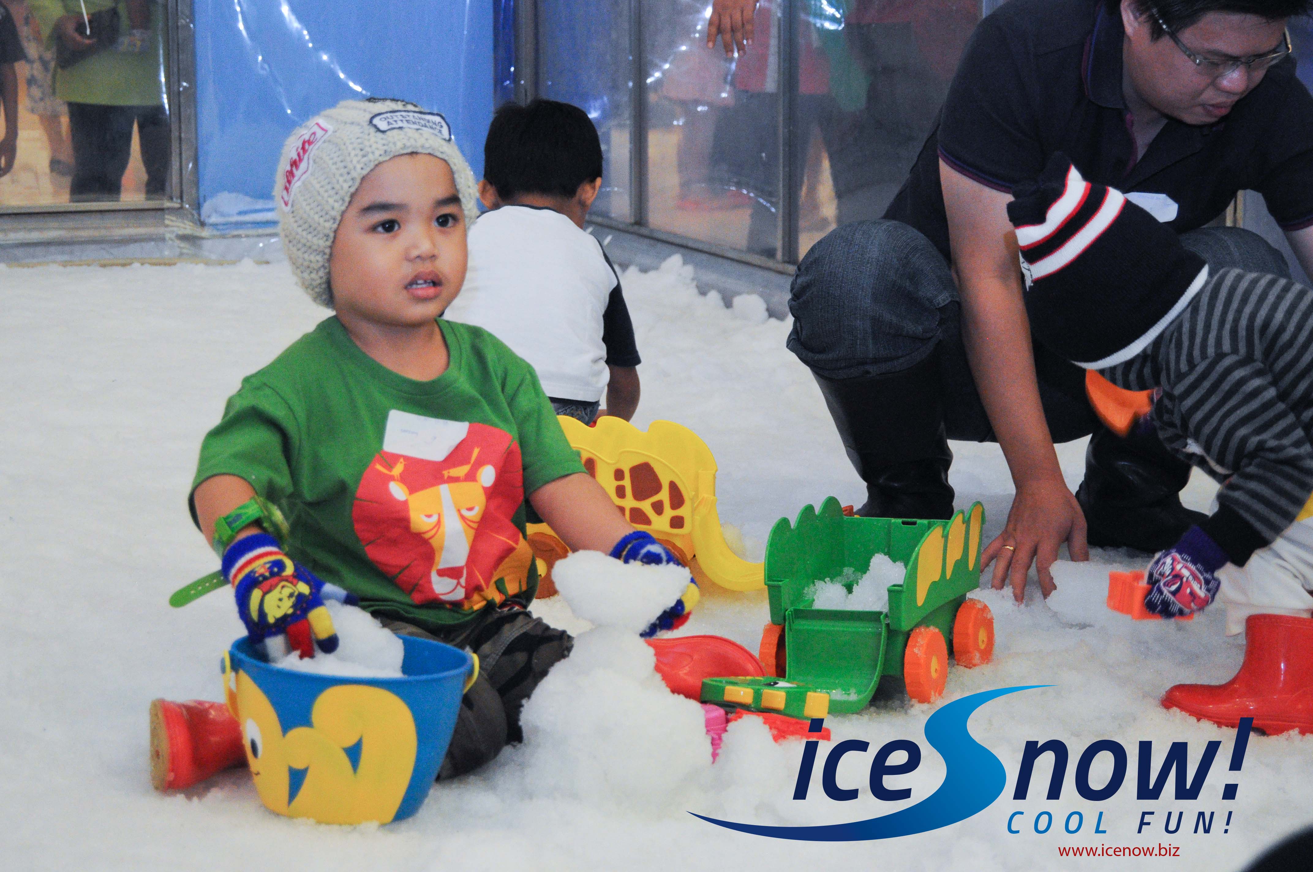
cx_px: 656
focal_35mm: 69
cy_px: 436
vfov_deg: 19.7
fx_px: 2514
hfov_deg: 29.3
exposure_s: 1/125
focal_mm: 46
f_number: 5.6
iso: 1600
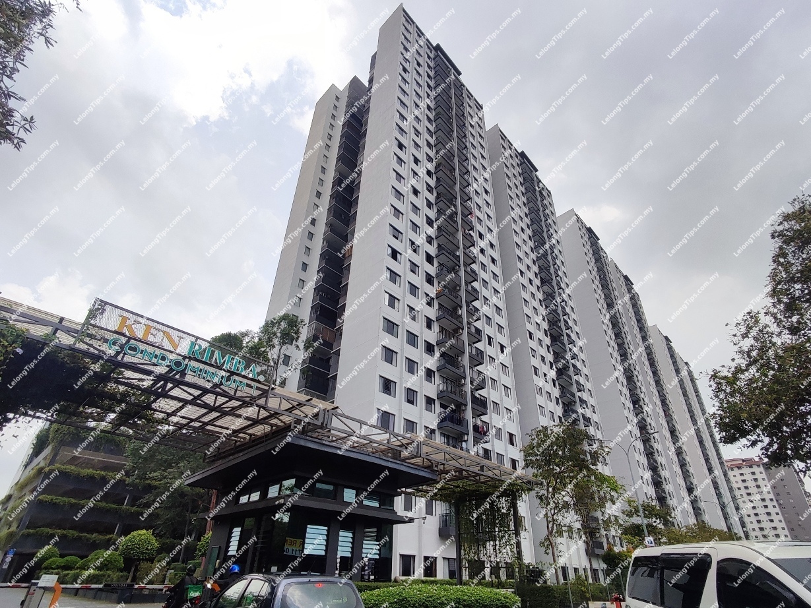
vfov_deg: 78.1
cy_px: 304
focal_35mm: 16
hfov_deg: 94.5
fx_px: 375
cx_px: 406
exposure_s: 1/1042
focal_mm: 1.65
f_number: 2.2
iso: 50
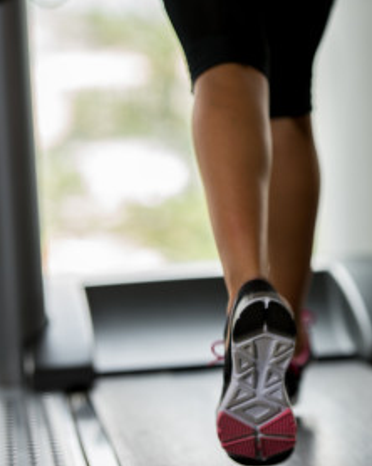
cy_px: 233
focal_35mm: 170
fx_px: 2342
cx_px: 244
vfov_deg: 11.4
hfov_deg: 9.1
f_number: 2.8
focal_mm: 120
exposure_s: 1/125
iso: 100
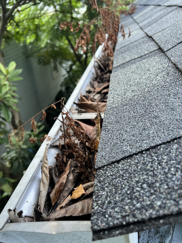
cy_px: 122
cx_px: 91
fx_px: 182
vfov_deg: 67.3
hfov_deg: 53.1
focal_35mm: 26
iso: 40
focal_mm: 5.7
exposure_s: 1/226
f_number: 1.5
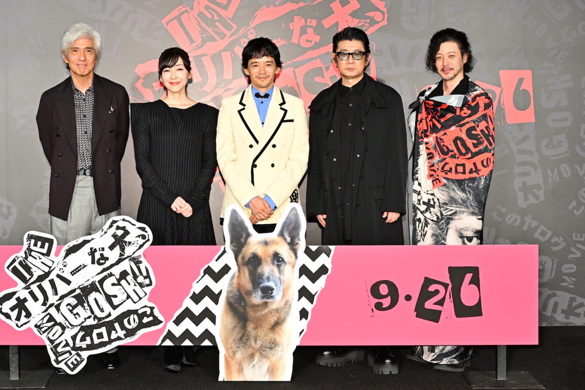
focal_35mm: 59
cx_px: 267
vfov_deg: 23.0
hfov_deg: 33.9
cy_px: 173
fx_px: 959
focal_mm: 35
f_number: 4.8
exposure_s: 1/200
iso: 2000
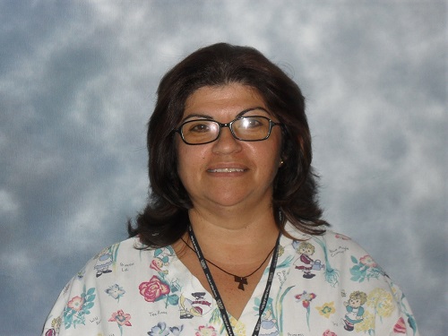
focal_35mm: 77
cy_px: 168
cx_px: 224
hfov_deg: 25.3
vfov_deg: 19.1
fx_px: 997
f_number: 5
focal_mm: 13.6
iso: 200
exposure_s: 1/60
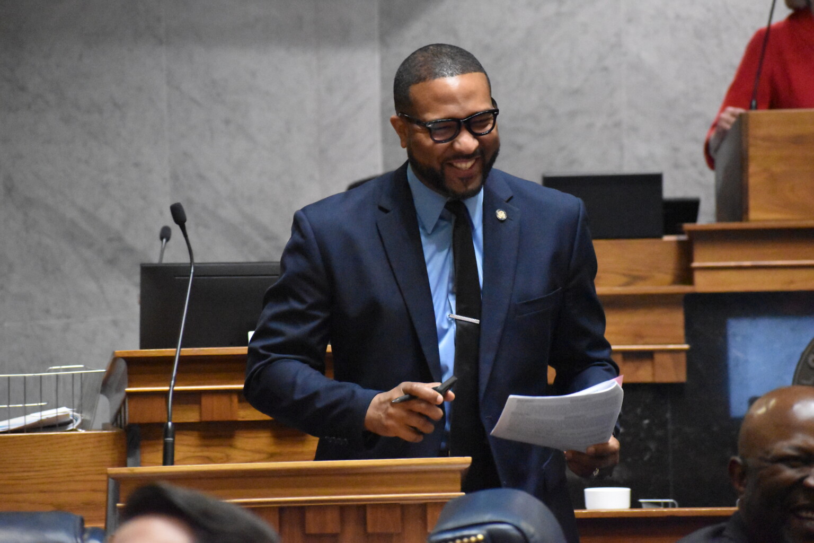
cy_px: 272
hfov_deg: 9.1
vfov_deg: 6.1
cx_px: 407
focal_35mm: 225
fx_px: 5087
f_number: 5
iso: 12800
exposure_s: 1/200
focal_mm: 150
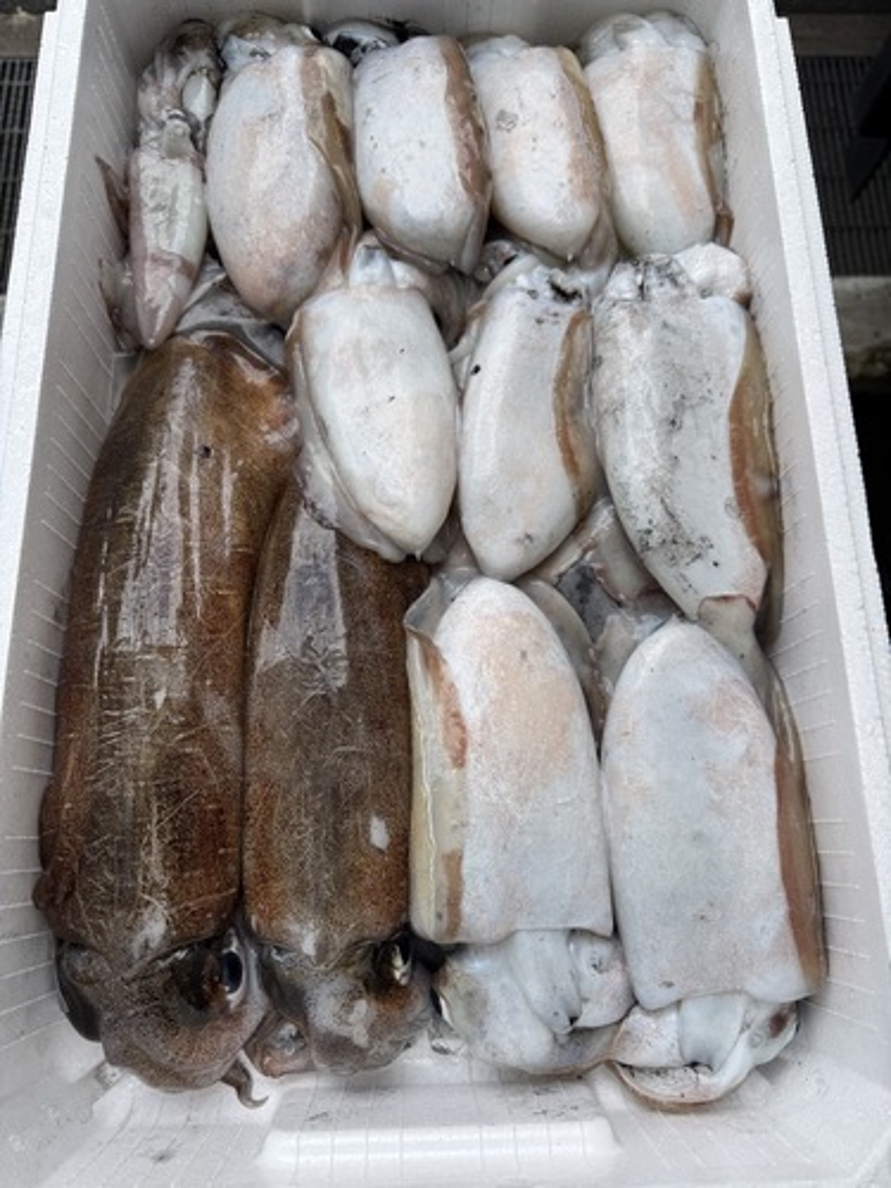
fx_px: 824
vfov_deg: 71.6
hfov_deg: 56.8
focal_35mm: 24
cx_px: 446
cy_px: 594
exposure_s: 1/864
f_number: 1.78
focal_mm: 6.76
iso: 80
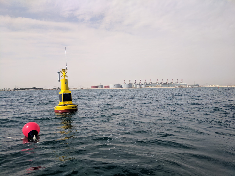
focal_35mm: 26
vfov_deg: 53.1
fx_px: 177
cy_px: 88
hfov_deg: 67.3
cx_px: 118
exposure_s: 1/3584
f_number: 2
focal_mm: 4.67
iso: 61
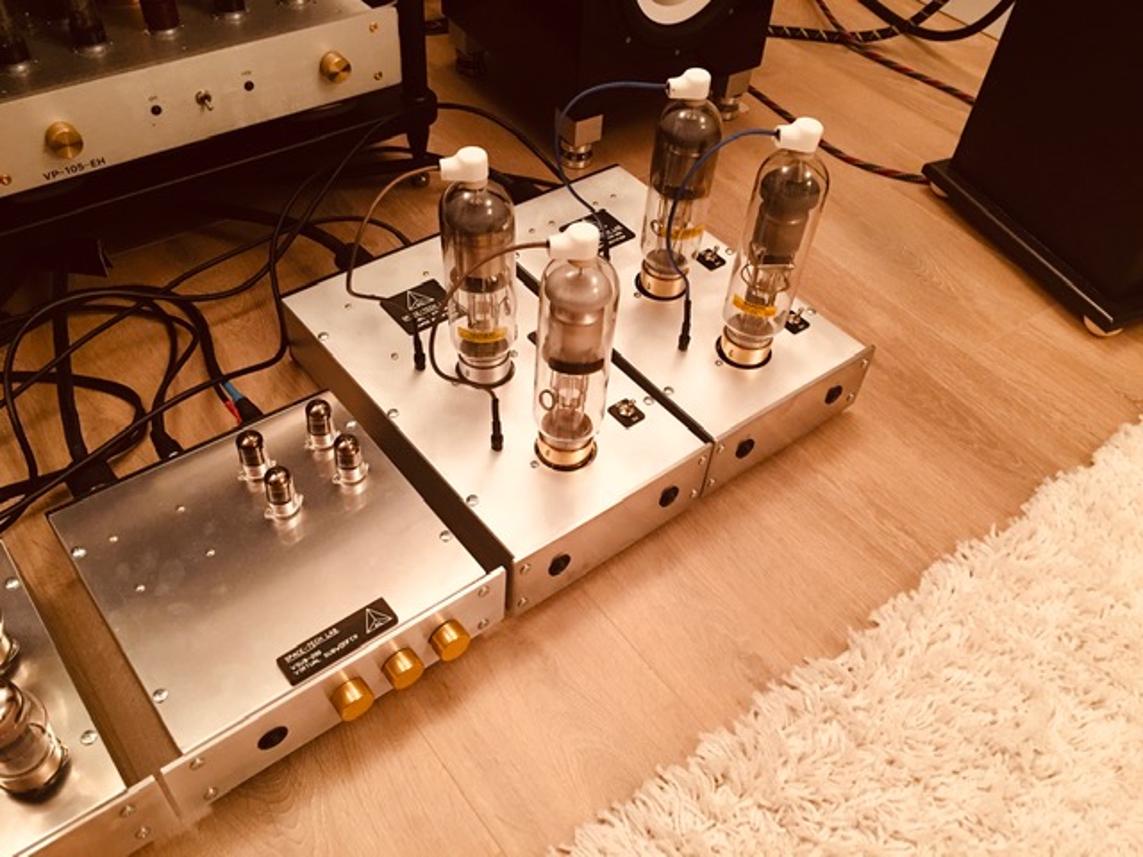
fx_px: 958
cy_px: 428
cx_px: 572
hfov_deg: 61.7
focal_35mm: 29
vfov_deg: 48.2
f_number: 2.2
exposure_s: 1/10
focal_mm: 4.15
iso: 100
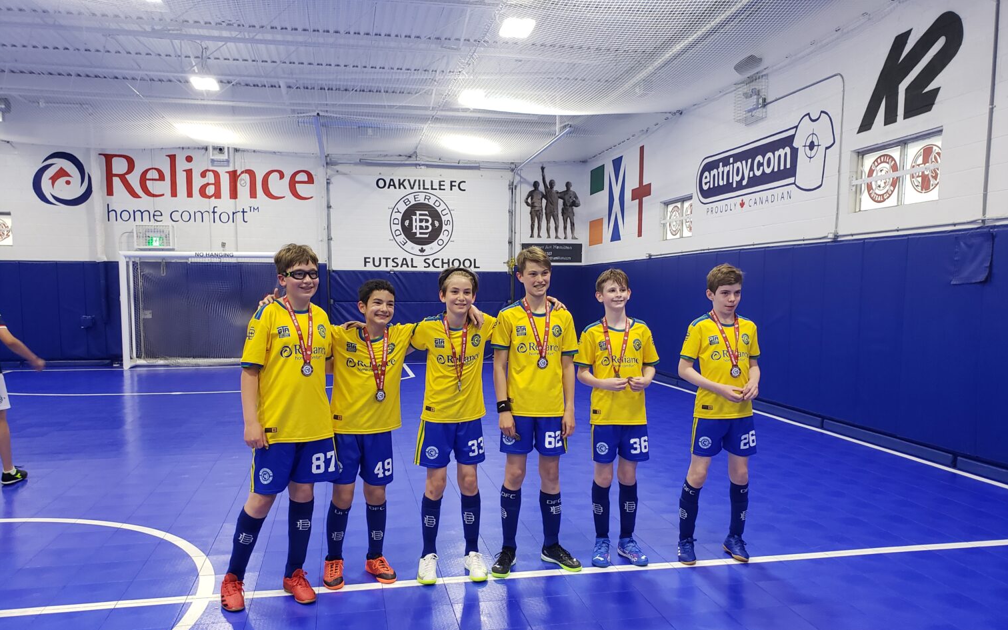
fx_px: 769
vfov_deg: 44.3
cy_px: 373
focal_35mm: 28
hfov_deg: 66.5
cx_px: 511
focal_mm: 4.3
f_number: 2.4
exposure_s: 1/40
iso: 320
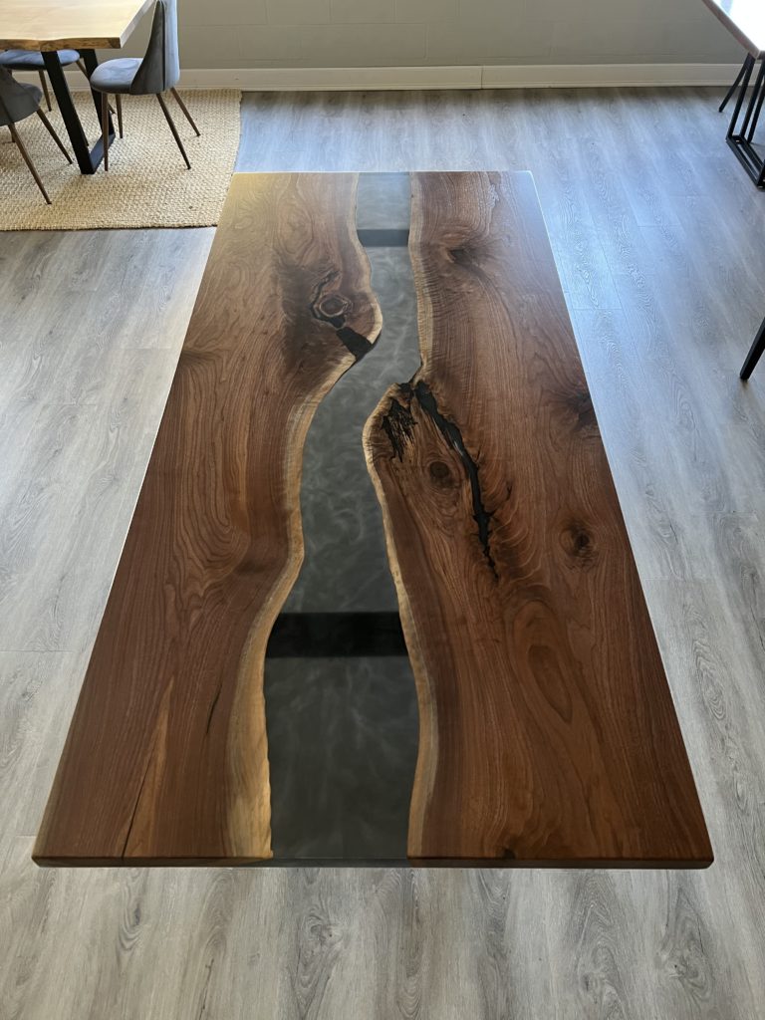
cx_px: 382
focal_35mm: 26
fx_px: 766
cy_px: 510
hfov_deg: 53.1
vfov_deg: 67.3
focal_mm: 5.7
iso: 200
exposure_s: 1/60
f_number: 1.5
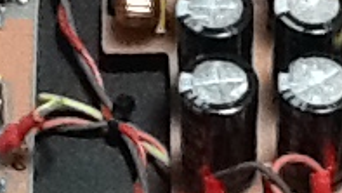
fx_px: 2123
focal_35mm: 234
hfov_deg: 9.2
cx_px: 300
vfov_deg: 5.2
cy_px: 103
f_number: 2.4
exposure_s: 1/33
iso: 250
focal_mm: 2.03
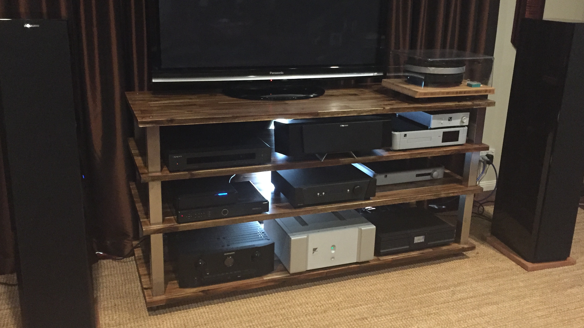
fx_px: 542
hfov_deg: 56.6
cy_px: 148
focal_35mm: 35
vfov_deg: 33.7
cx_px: 298
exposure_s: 1/17
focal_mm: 4.15
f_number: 2.2
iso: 640
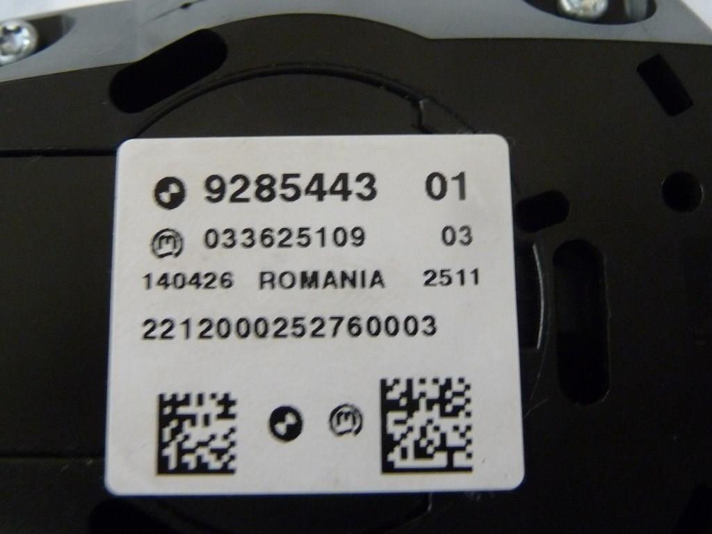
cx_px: 356
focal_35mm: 41
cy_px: 267
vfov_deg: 35.1
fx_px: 843
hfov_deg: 45.8
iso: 400
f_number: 3.4
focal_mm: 5
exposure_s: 1/25
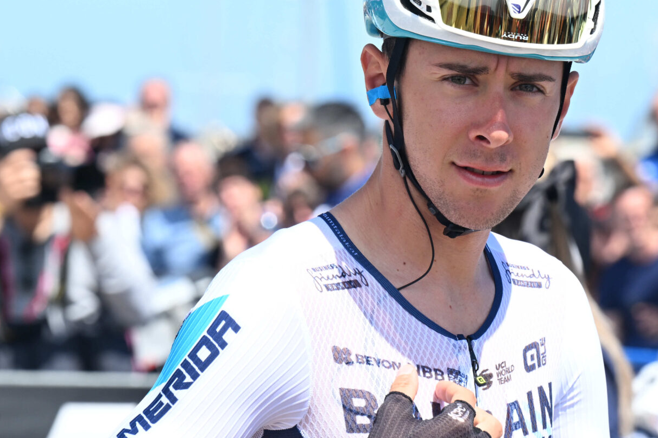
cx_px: 442
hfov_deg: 6.1
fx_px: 6177
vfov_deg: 4.1
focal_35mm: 338
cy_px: 167
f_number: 10
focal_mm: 200
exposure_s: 1/500
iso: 400
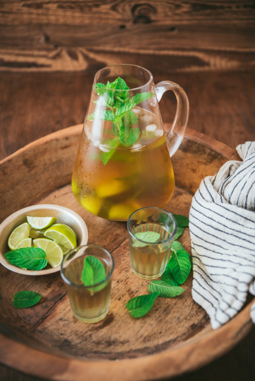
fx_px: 509
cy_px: 190
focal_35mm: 48
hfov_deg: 28.1
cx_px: 128
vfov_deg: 41.1
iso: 100
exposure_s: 1/40
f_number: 2.8
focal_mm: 48
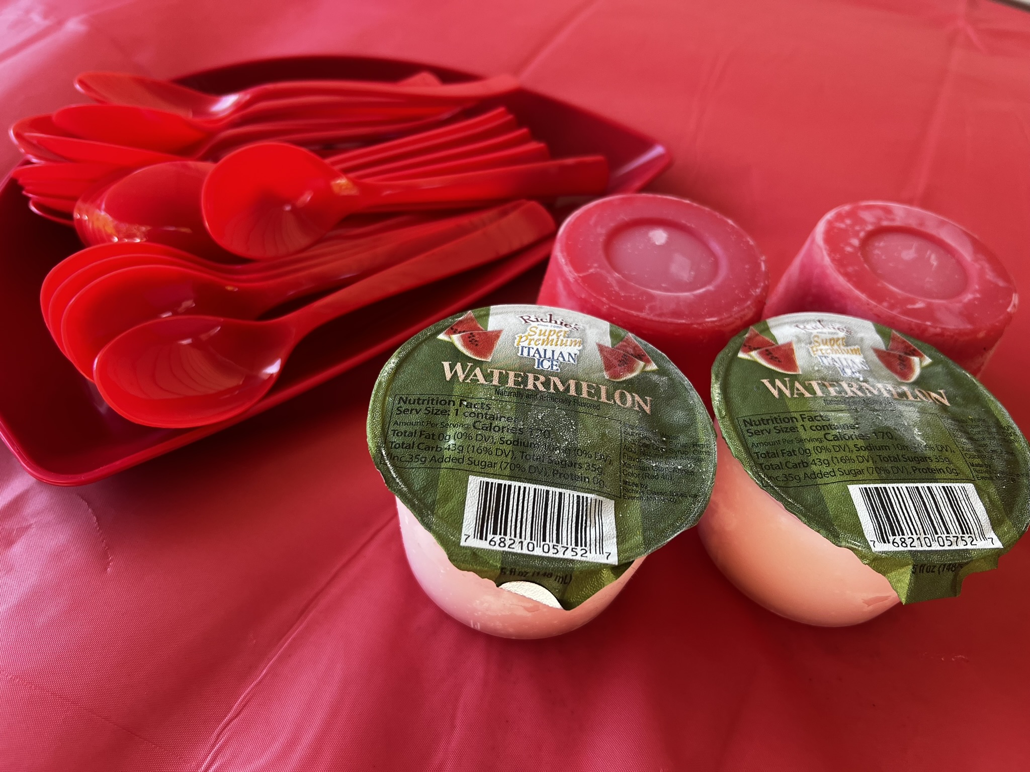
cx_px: 515
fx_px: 774
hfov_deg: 67.3
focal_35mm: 26
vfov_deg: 53.1
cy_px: 386
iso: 64
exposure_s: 1/121
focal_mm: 5.7
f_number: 1.5
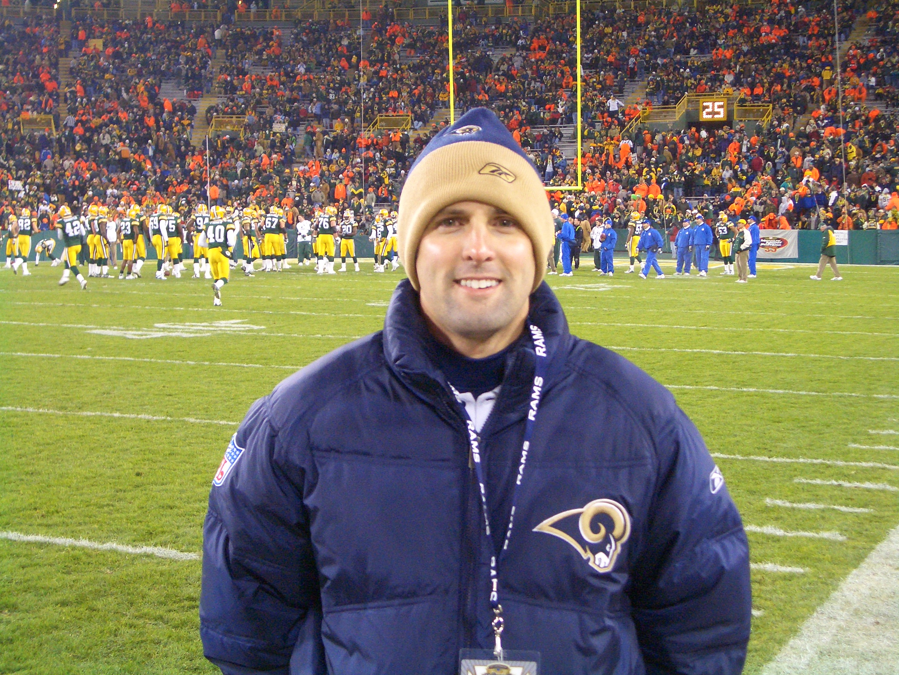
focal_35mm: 62
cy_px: 338
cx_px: 450
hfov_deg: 31.2
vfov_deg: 23.7
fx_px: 1610
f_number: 3.5
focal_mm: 10.2
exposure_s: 1/80
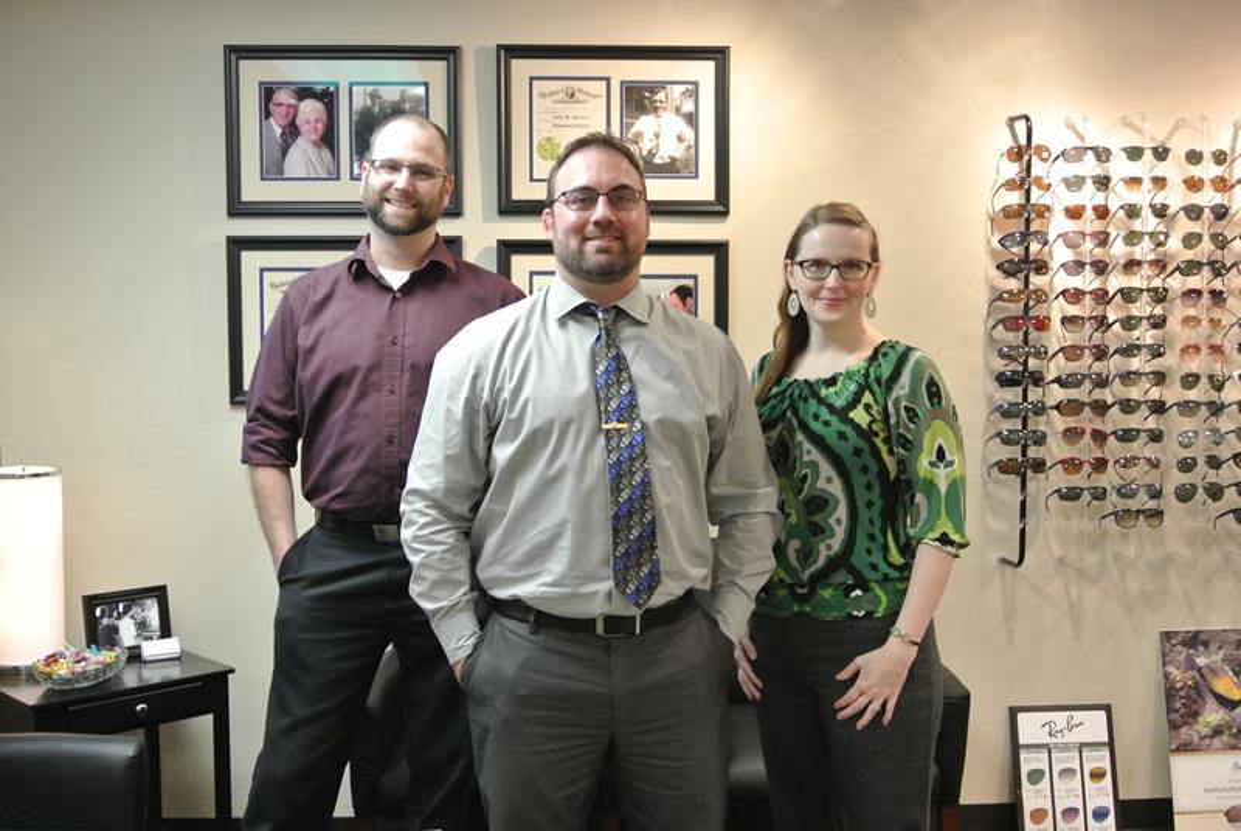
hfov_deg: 51.8
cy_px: 416
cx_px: 620
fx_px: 1277
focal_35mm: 37
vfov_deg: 36.1
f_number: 4
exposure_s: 1/80
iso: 1600
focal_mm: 14
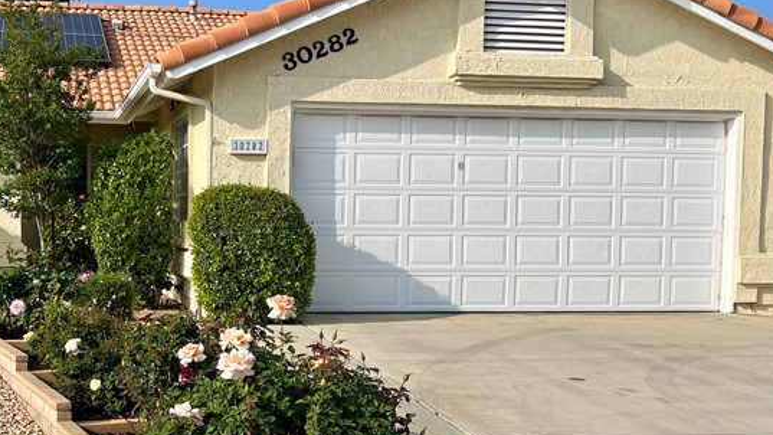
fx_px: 1107
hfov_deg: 37.8
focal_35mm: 54
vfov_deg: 22.1
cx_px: 216
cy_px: 294
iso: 50
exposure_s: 1/5882
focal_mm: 5.7
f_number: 1.5
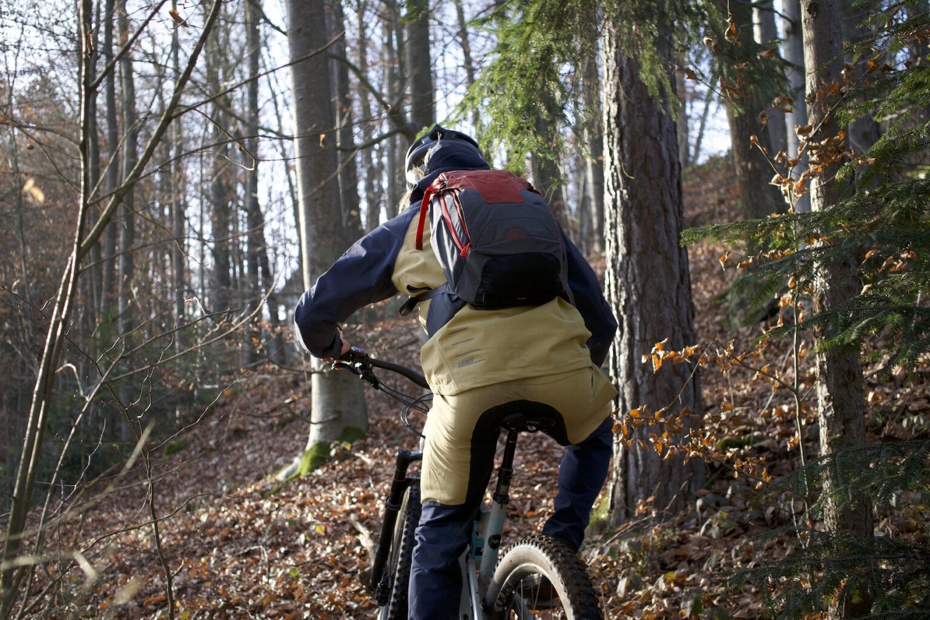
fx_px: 1162
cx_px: 465
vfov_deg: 29.9
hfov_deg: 43.6
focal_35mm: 45
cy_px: 310
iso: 250
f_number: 2.8
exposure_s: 1/250
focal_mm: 30
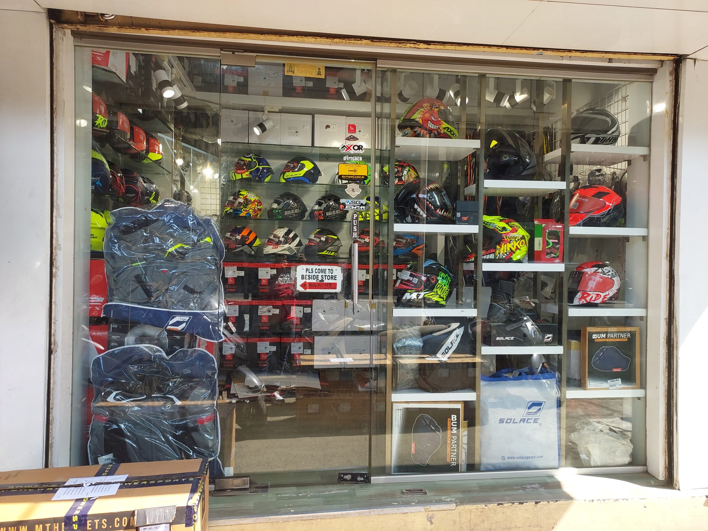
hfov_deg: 63.4
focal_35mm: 28
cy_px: 266
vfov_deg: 49.7
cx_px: 354
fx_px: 573
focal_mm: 5.32
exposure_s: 1/100
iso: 20
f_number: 1.8
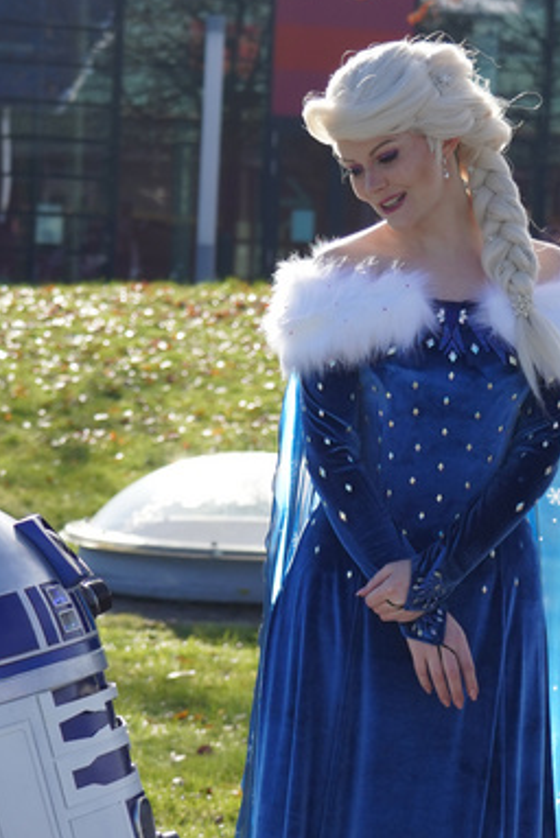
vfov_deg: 14.8
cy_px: 591
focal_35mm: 138
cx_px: 289
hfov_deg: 10.0
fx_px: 3214
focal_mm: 49
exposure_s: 1/2000
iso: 400
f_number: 4
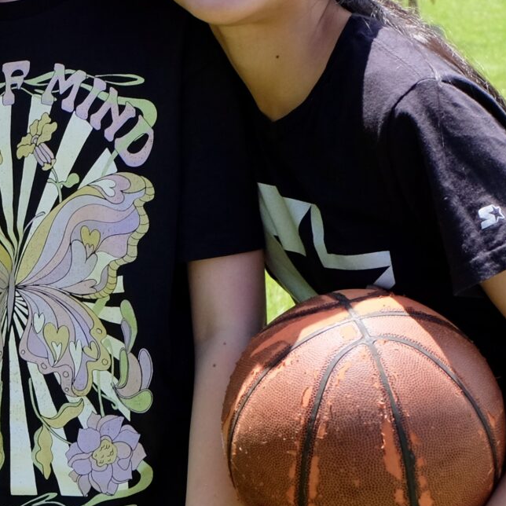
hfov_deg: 11.9
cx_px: -189
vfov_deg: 12.2
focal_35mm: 142
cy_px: 86
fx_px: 2348
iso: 400
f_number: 6.4
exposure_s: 1/400
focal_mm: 28.2
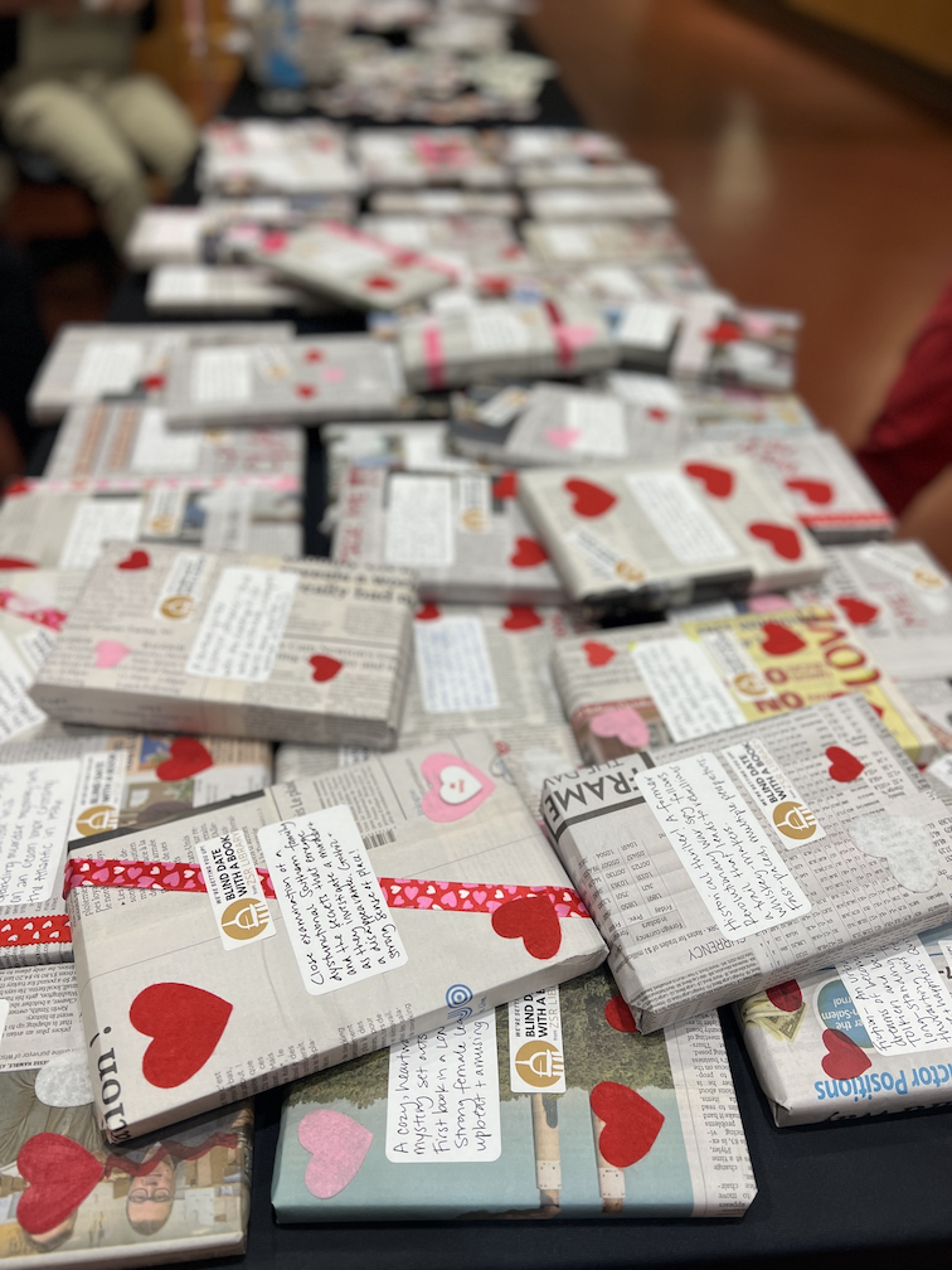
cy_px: 635
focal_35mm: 26
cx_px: 476
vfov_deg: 67.3
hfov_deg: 53.1
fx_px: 953
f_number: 1.5
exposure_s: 1/120
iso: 64
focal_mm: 5.7
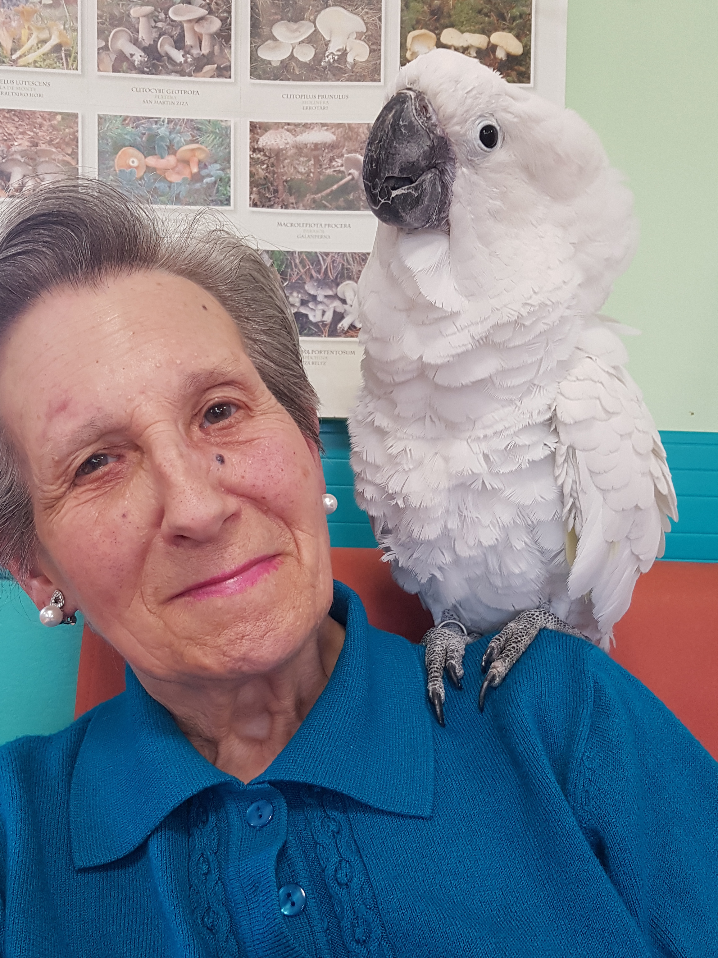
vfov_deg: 53.6
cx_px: 305
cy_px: 572
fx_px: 940
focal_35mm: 34
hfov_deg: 41.7
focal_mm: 4.2
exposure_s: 1/50
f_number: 1.7
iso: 125
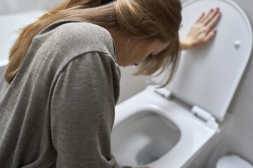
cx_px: 132
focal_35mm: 29
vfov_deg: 44.9
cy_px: 75
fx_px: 204
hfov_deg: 63.6
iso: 400
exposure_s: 1/125
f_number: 2.2
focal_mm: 24
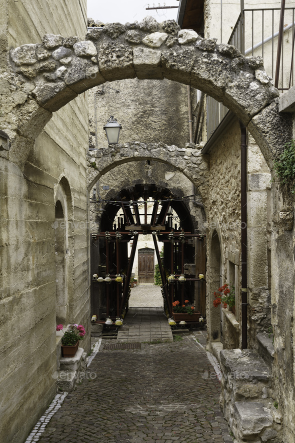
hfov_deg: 32.3
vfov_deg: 47.0
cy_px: 222
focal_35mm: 41
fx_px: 509
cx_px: 148
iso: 100
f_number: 7.1
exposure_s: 1/50
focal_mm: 41.4
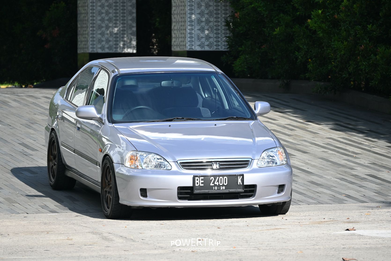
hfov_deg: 7.2
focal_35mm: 285
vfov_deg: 4.8
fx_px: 3096
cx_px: 196
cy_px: 130
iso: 400
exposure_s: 1/1600
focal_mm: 190
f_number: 5.6
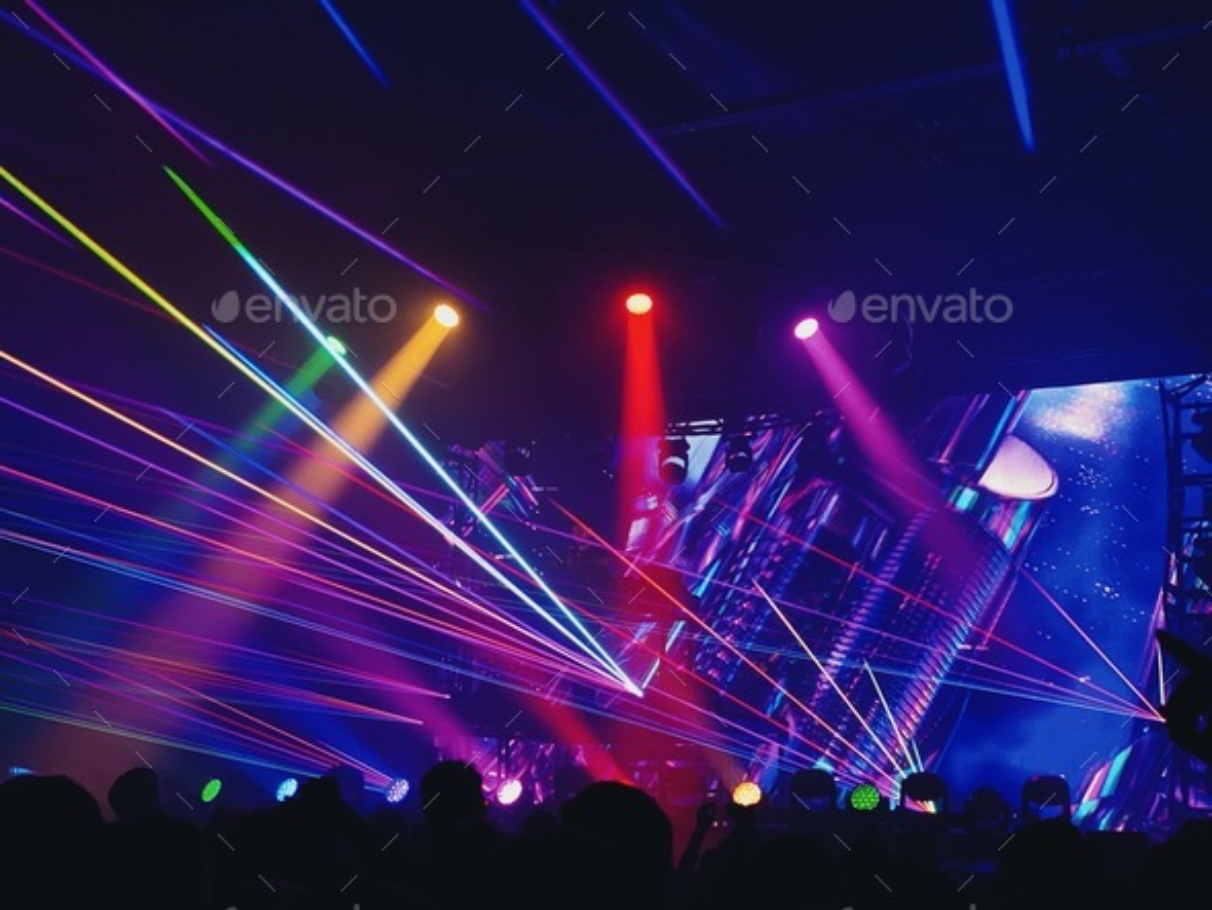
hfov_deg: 36.8
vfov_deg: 28.1
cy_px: 455
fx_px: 1821
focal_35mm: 52
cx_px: 606
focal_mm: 6
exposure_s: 1/81
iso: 250
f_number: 2
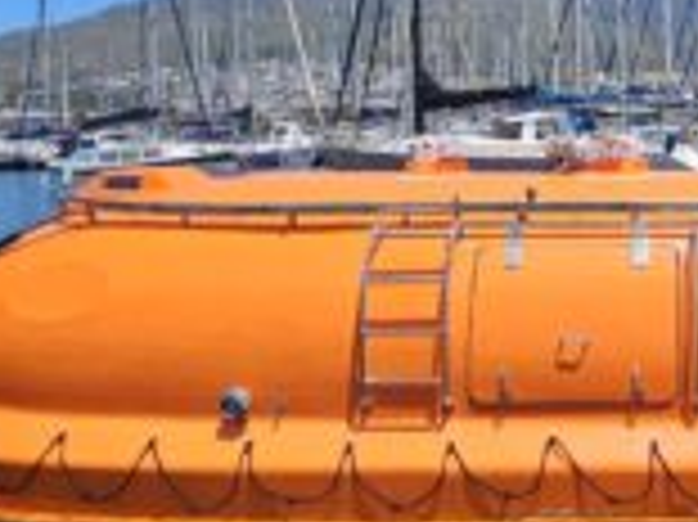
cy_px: 110
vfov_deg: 33.4
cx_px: 657
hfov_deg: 40.6
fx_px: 846
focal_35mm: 42
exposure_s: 1/3418
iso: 50
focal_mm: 2.2
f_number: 2.2
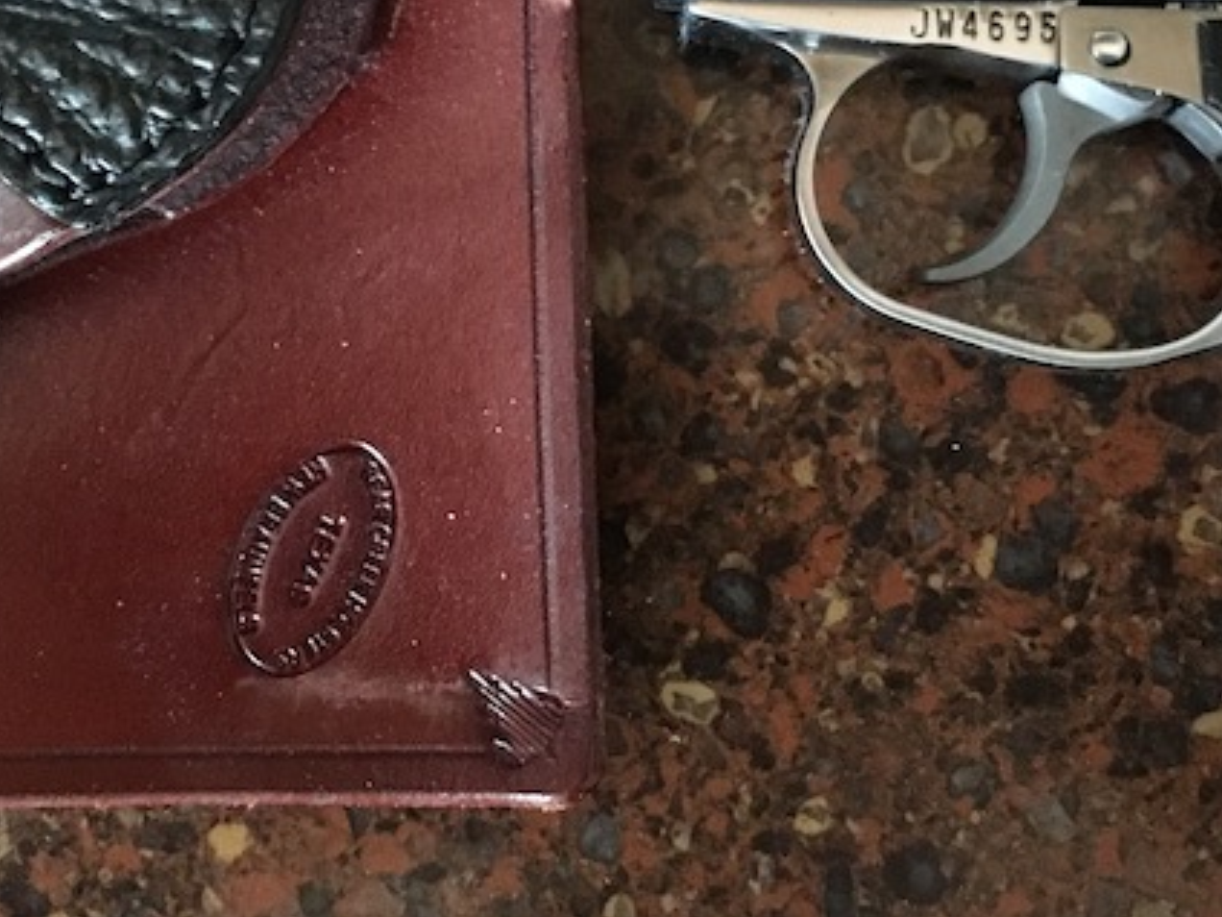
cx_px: 579
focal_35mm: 70
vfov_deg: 20.8
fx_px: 2471
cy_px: 182
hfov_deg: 27.8
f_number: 2.2
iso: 320
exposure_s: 1/15
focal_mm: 4.15
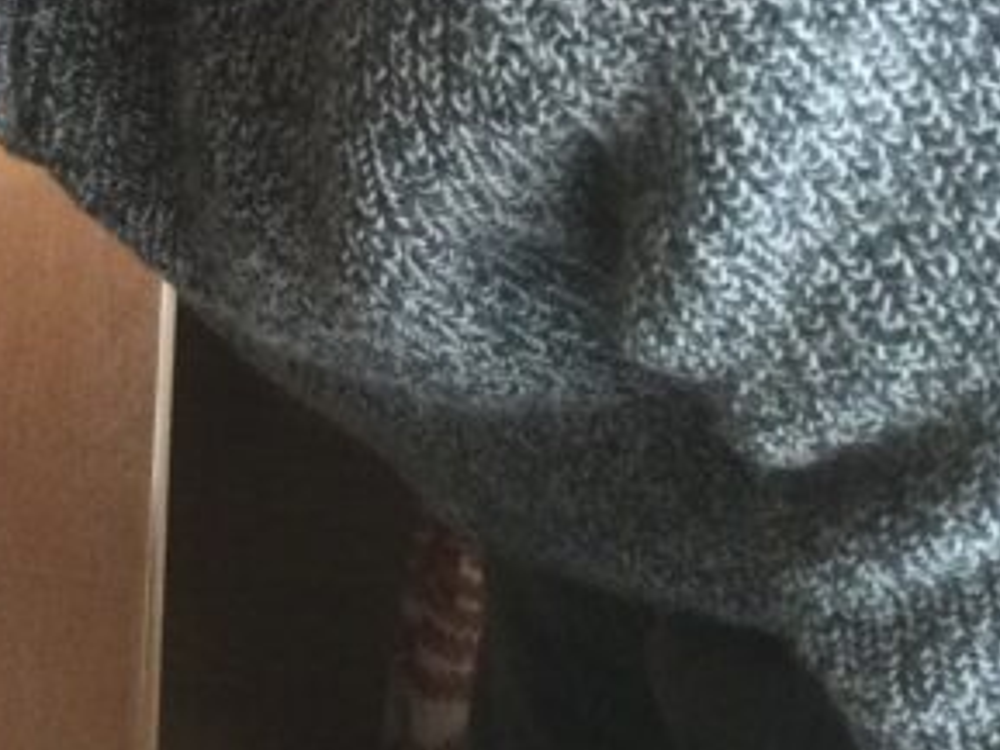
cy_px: -55
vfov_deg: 11.9
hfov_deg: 14.6
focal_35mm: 123
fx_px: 3555
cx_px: -611
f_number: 2.4
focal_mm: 3.3
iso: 50
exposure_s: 1/33
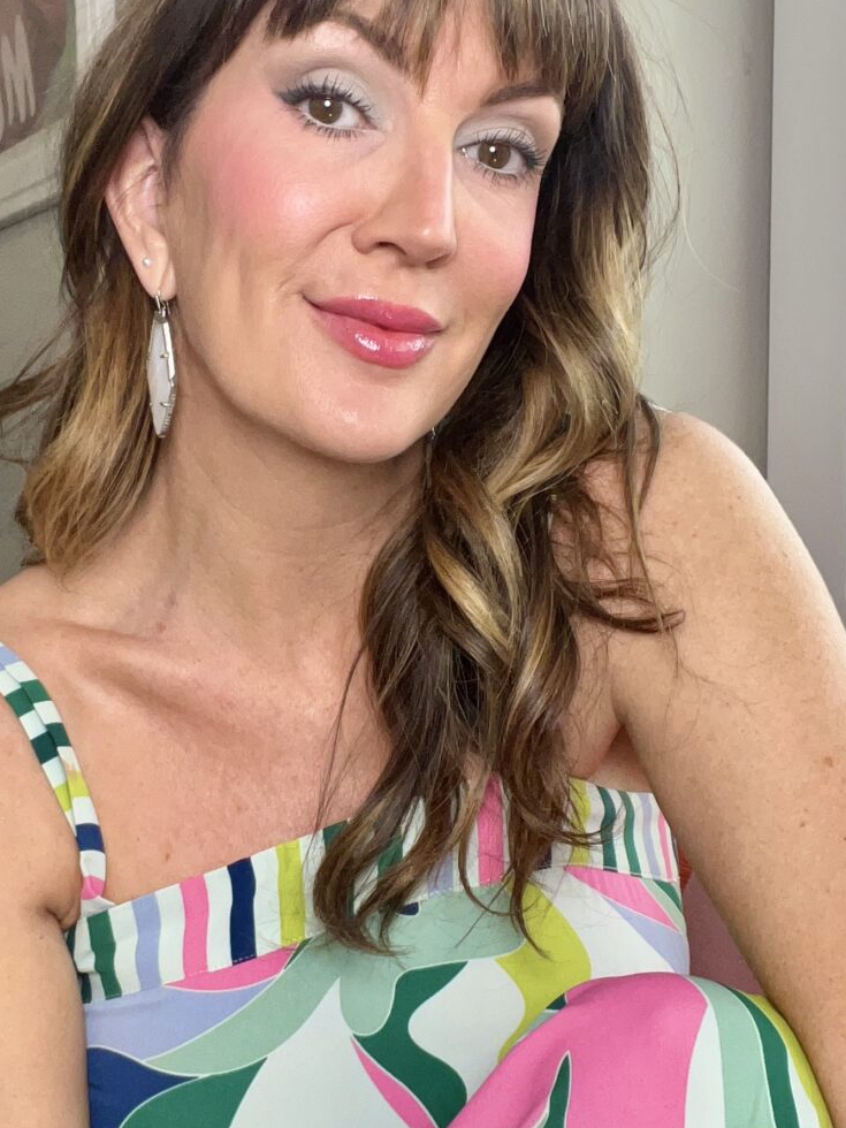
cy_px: 641
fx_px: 1532
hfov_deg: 30.7
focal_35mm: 47
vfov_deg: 40.4
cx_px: 287
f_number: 2.2
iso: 100
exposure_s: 1/60
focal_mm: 2.71
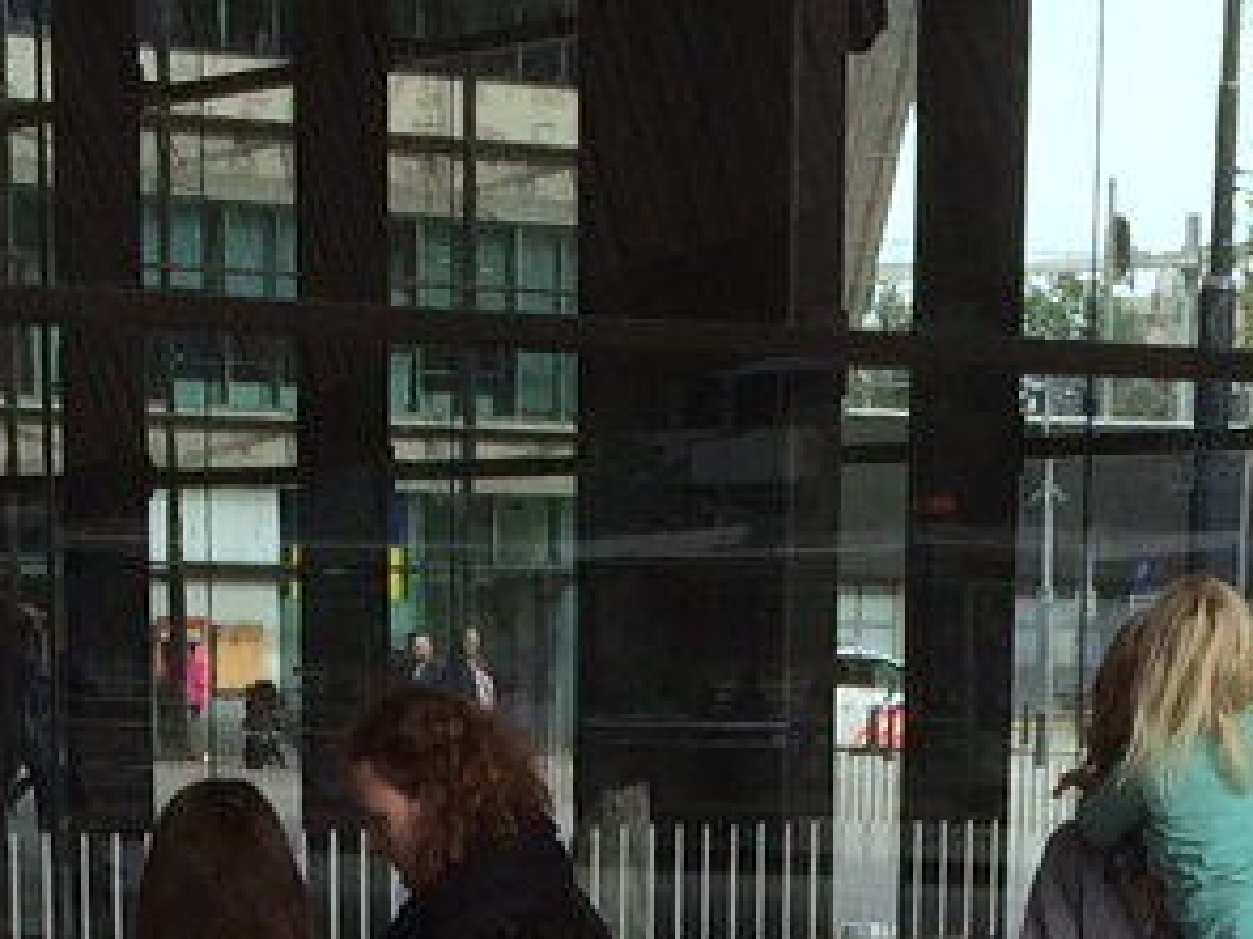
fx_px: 6006
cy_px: 2498
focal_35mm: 166
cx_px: 663
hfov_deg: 11.9
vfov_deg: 8.0
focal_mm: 4.12
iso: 32
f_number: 2.2
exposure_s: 1/720
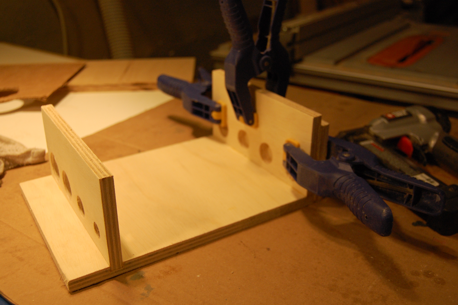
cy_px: 152
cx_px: 229
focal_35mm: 39
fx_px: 496
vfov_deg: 34.1
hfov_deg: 49.6
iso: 800
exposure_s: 1/250
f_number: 4
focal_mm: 26
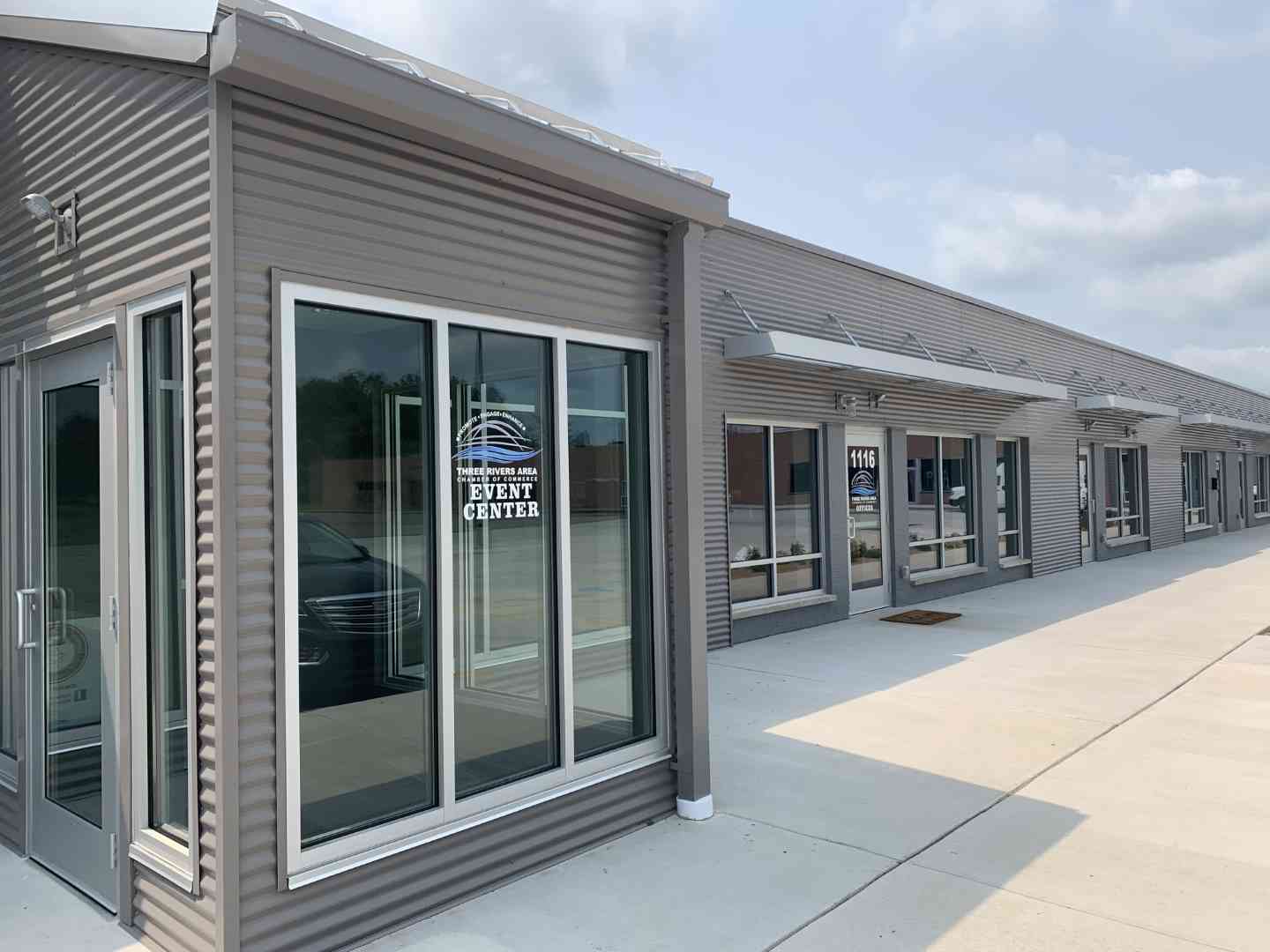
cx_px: 635
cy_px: 476
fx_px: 954
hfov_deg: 67.3
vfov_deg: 53.1
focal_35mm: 26
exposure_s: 1/2257
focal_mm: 4.25
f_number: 1.8
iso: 25
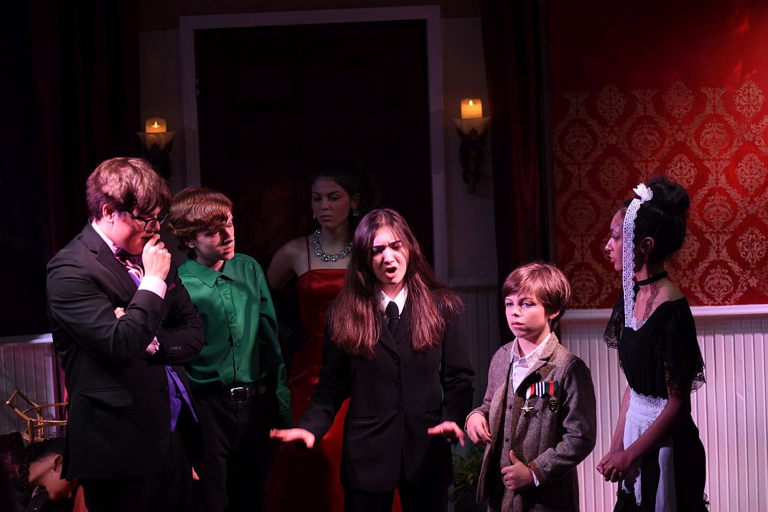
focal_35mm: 80
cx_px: 384
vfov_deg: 17.1
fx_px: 1707
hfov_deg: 25.4
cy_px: 256
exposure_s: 1/160
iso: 800
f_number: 2.8
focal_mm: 80
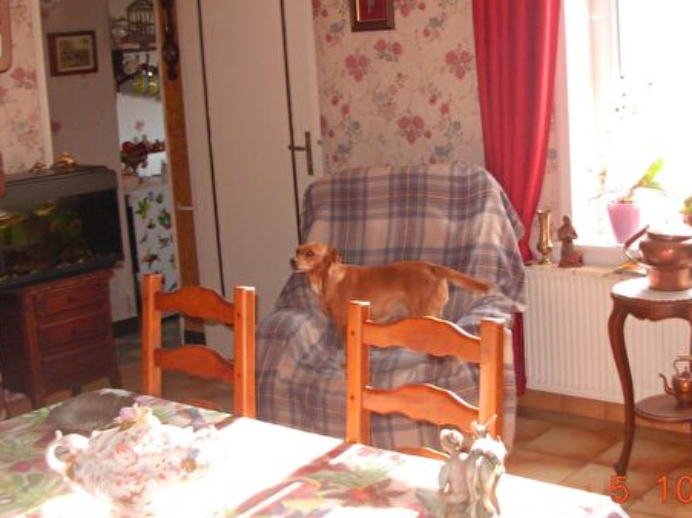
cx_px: 445
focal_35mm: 59
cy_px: 172
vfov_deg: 24.7
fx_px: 1179
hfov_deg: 32.5
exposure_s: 1/53.8
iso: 188
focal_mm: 6.3
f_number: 2.9
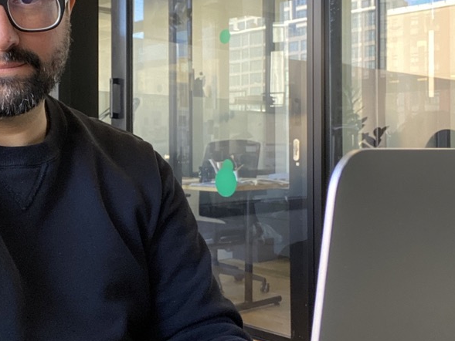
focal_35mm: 50
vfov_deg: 29.0
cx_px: 157
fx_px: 657
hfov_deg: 37.8
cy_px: 134
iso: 320
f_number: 2.2
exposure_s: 1/60
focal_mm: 2.71
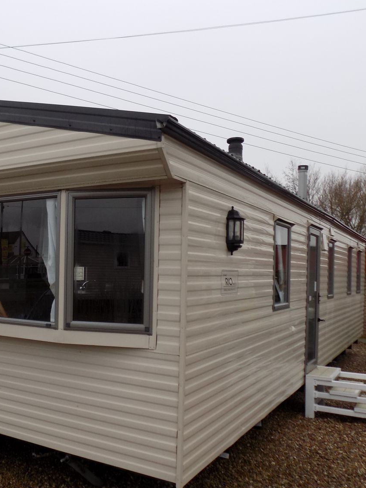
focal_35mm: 35
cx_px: 76
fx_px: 493
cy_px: 267
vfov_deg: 52.5
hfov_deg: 39.2
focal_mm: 4
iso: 80
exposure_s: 1/125
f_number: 3.1
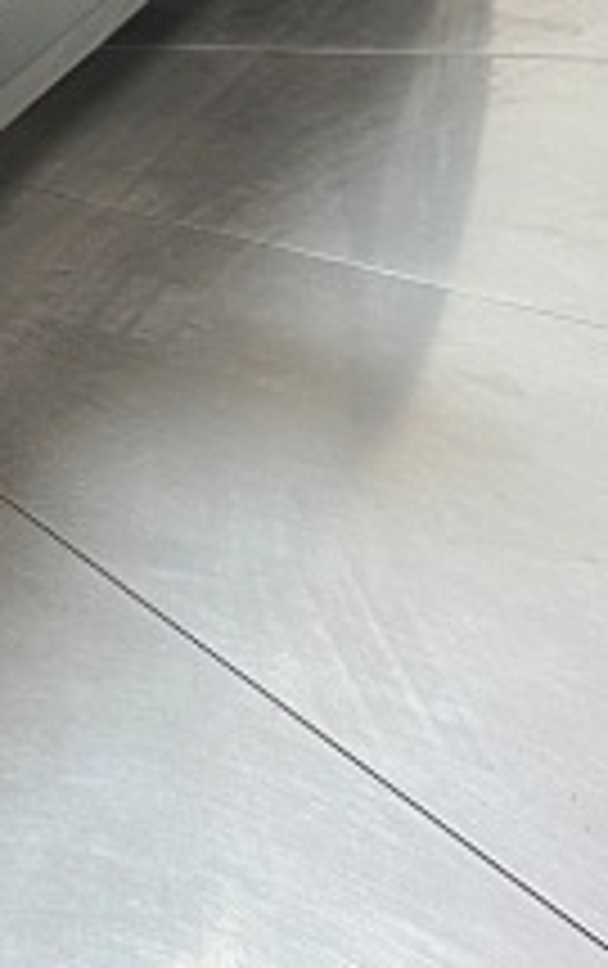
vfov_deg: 16.5
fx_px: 3197
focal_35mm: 121
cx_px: -1248
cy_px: -216
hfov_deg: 8.8
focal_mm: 6.86
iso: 400
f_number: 1.78
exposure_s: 1/60
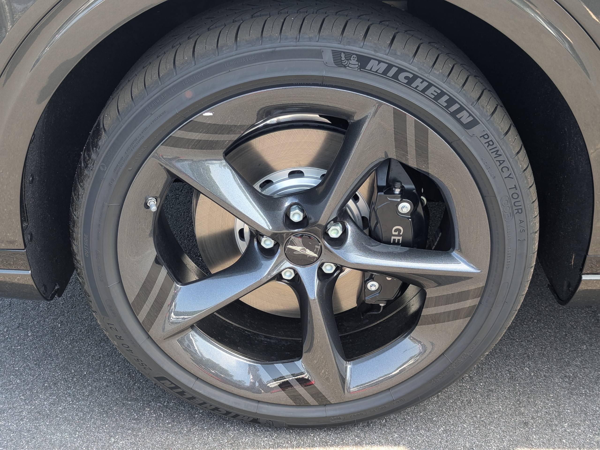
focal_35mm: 48
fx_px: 832
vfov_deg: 30.3
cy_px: 225
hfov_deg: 39.7
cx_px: 300
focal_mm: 6.81
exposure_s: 1/194
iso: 42
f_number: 1.85
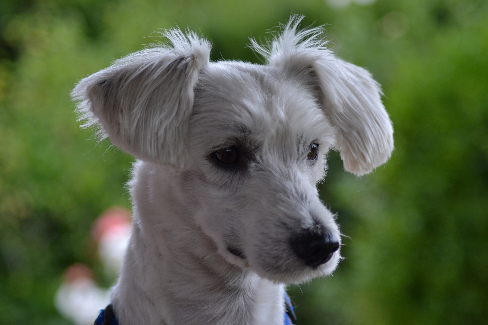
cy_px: 162
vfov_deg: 10.8
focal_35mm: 128
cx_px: 244
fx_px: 1728
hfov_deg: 16.1
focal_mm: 85
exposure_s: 1/500
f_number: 4
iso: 640
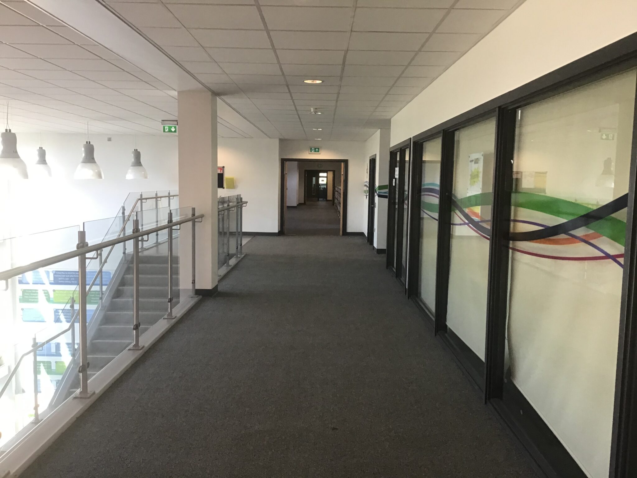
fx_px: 570
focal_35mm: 31
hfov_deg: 58.4
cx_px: 318
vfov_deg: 45.4
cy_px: 239
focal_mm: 3.3
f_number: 2.4
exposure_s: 1/33
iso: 32
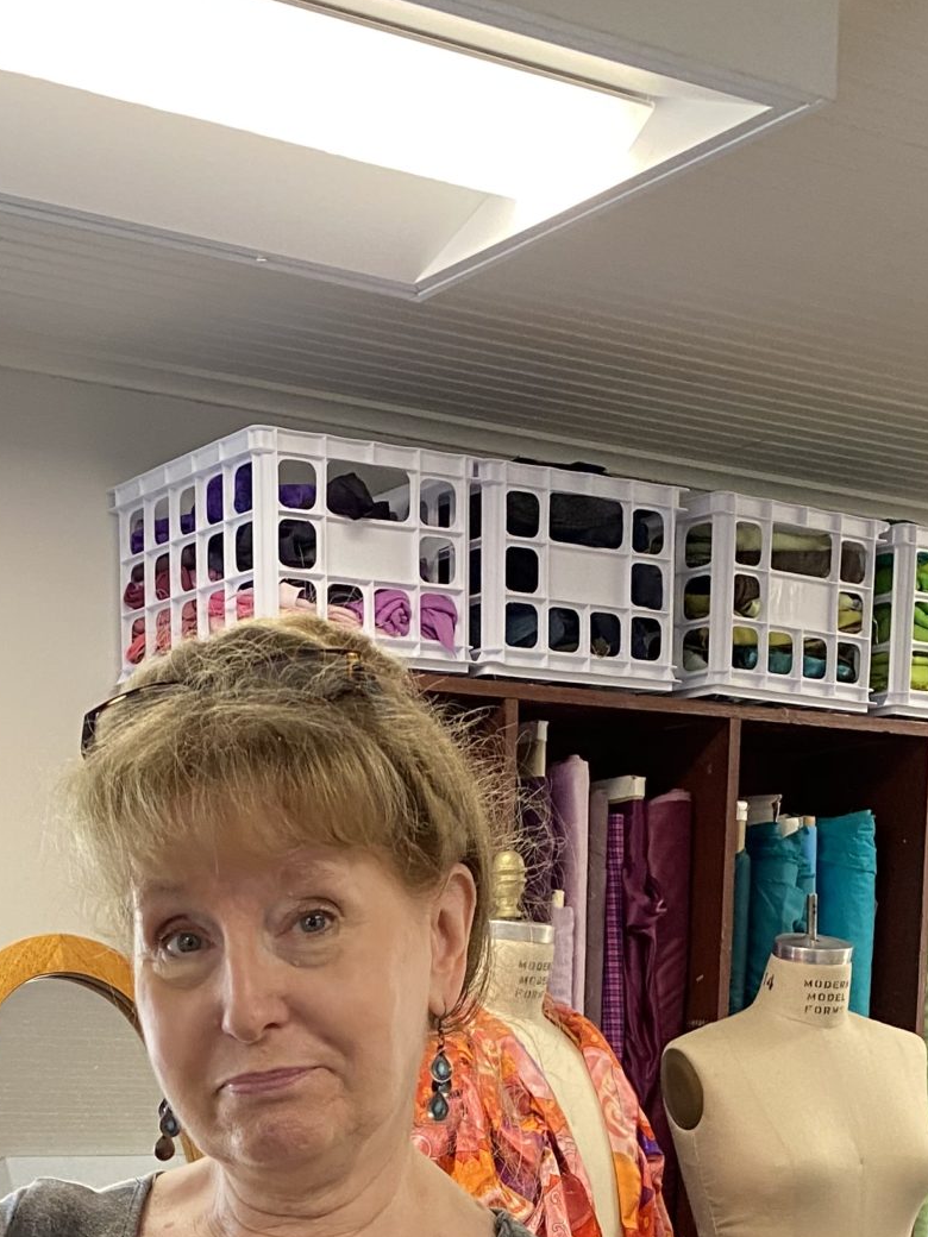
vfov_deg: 26.9
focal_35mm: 64
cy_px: 1478
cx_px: 173
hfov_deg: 22.6
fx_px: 2288
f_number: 1.8
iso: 125
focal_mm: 4.25
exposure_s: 1/60
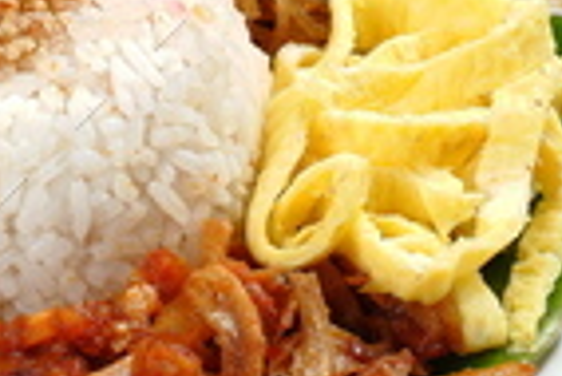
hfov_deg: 9.2
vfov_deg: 6.2
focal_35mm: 220
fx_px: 3438
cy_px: -22
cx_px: -206
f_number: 11
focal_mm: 35
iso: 100
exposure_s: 1/80
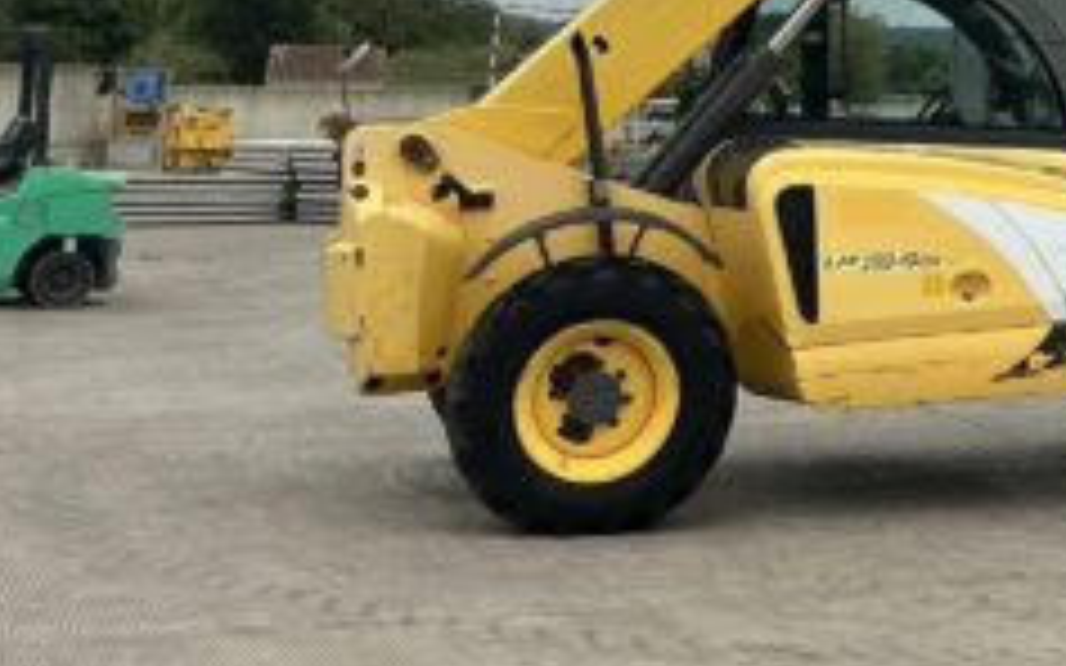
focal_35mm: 80
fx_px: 2324
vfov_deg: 15.3
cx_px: 1349
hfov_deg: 23.2
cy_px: -266
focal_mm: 3
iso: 25
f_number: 1.8
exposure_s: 1/1342
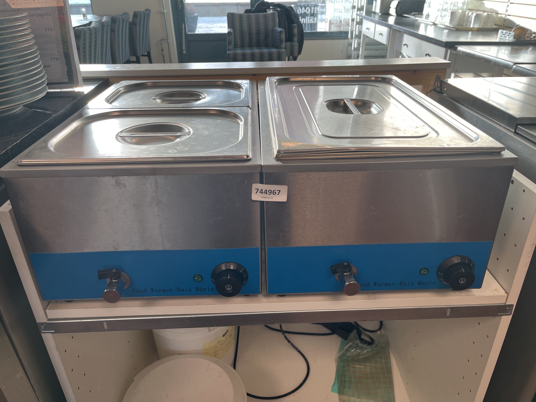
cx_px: 268
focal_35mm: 26
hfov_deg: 67.3
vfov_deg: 53.1
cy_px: 201
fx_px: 403
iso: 32
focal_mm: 5.1
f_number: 1.6
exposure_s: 1/109
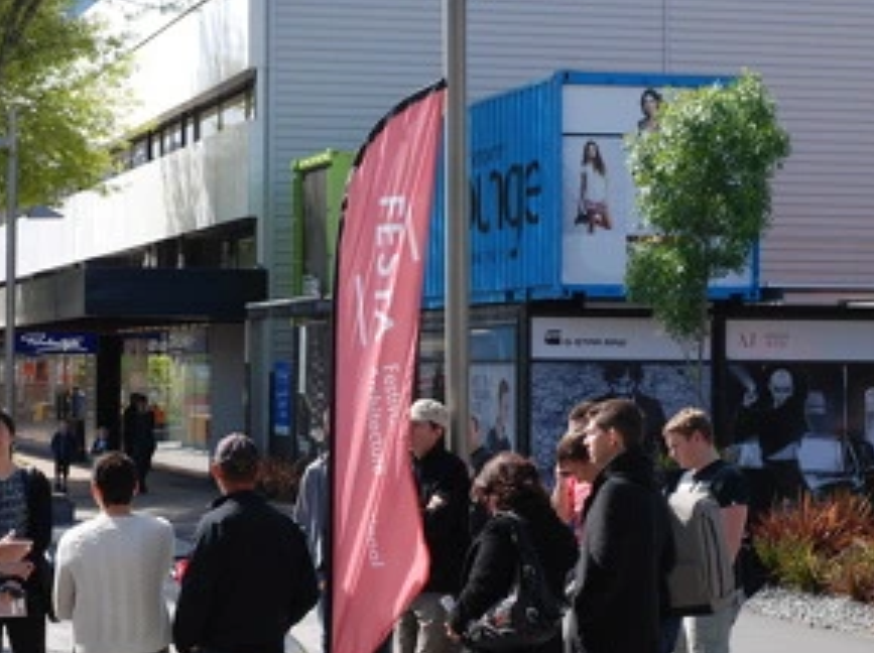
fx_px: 2522
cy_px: 343
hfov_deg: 19.6
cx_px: 327
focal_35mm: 100
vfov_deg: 14.8
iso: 200
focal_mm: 50
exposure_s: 1/200
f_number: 7.1
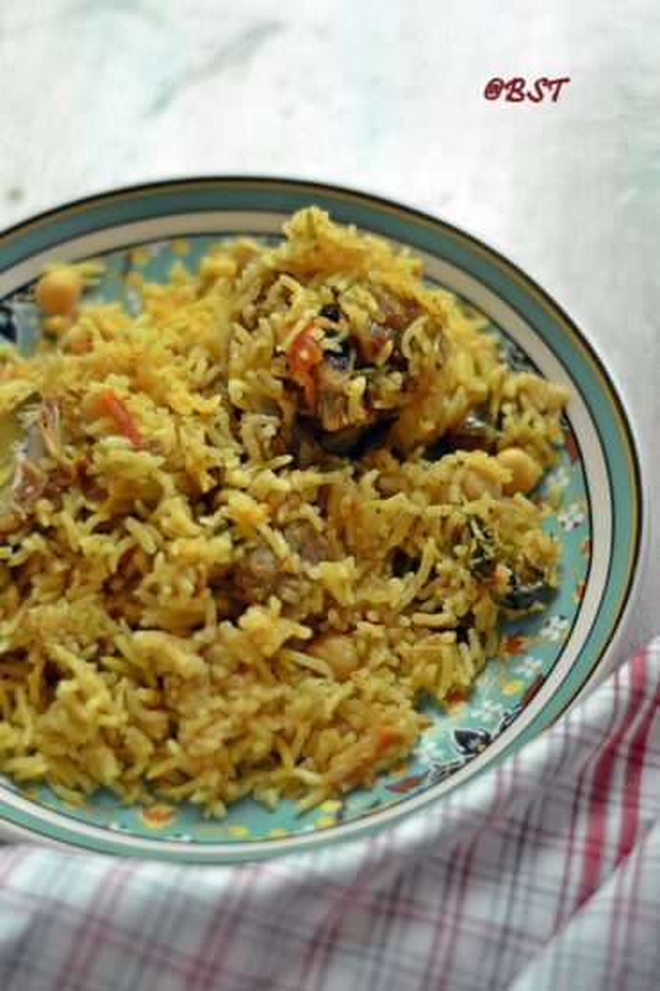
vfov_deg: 27.0
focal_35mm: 75
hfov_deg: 18.2
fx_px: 2062
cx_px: 330
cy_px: 496
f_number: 2
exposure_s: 1/60
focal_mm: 50
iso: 400
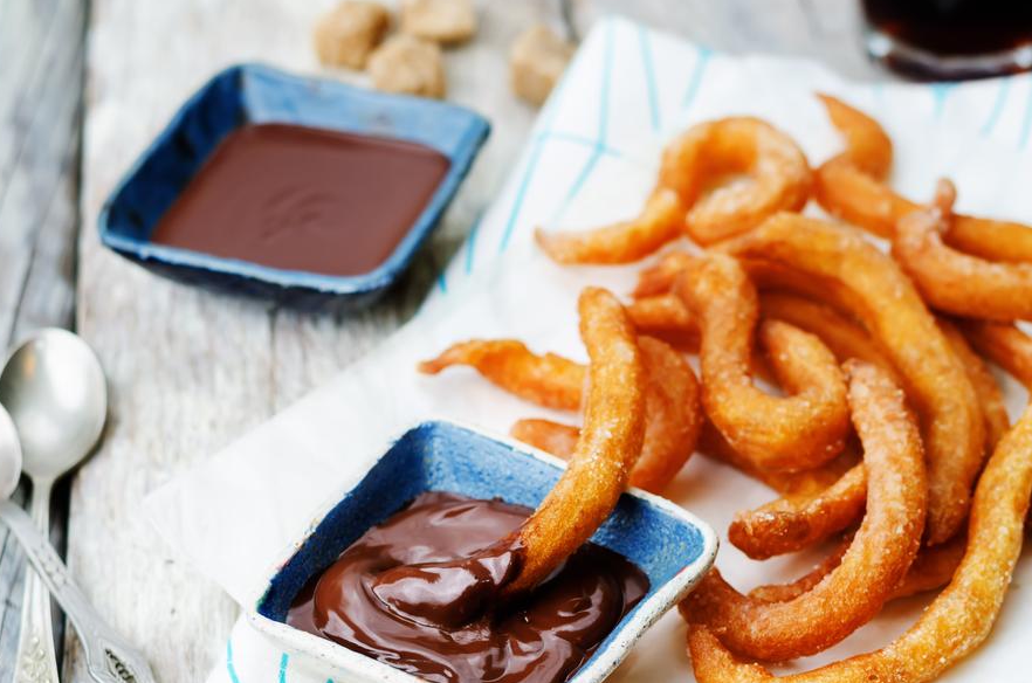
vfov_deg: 13.3
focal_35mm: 102
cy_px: 458
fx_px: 2918
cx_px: 611
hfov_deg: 20.0
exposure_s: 1/50
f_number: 4
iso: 100
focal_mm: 50
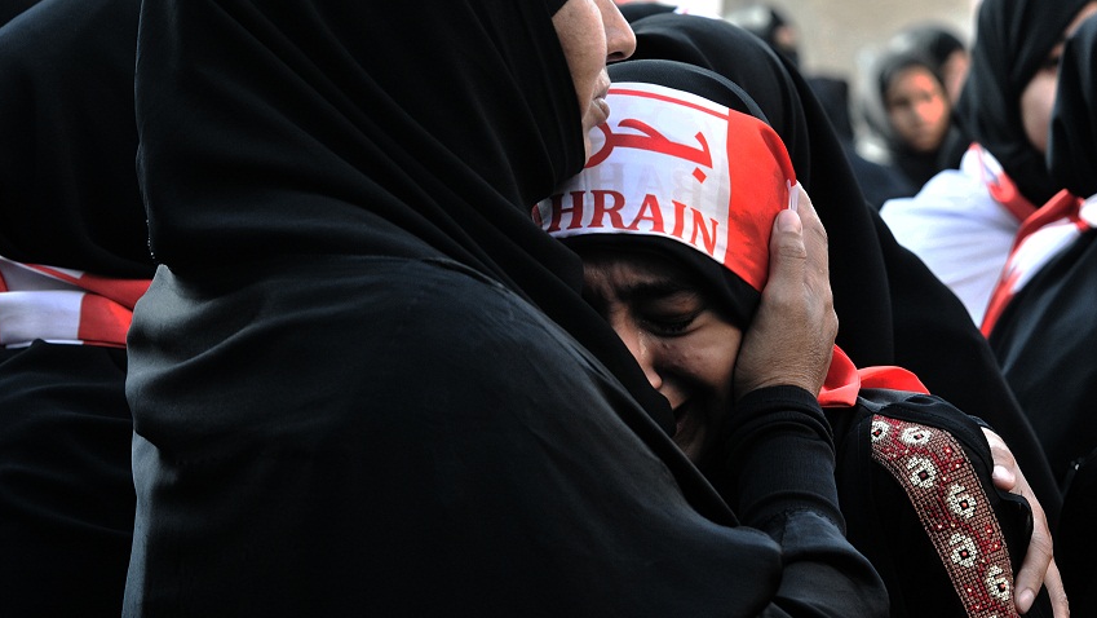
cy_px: 262
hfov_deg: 19.3
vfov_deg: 10.9
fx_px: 3229
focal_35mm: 111
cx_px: 544
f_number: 6.3
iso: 320
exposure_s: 1/160
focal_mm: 70
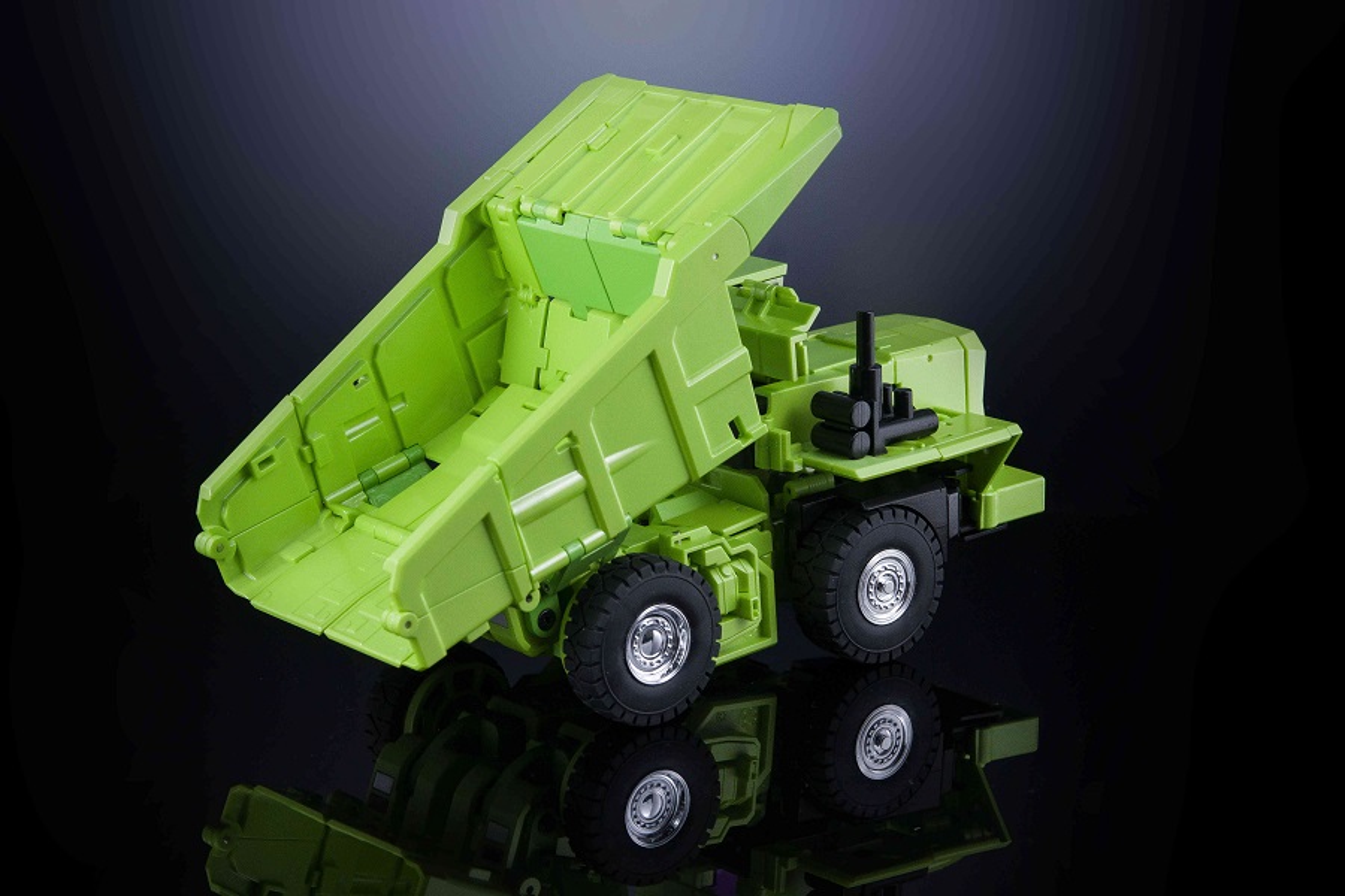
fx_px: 3082
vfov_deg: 16.6
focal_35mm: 82
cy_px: 448
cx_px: 672
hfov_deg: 24.6
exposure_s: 1/40
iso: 400
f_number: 10
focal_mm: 55
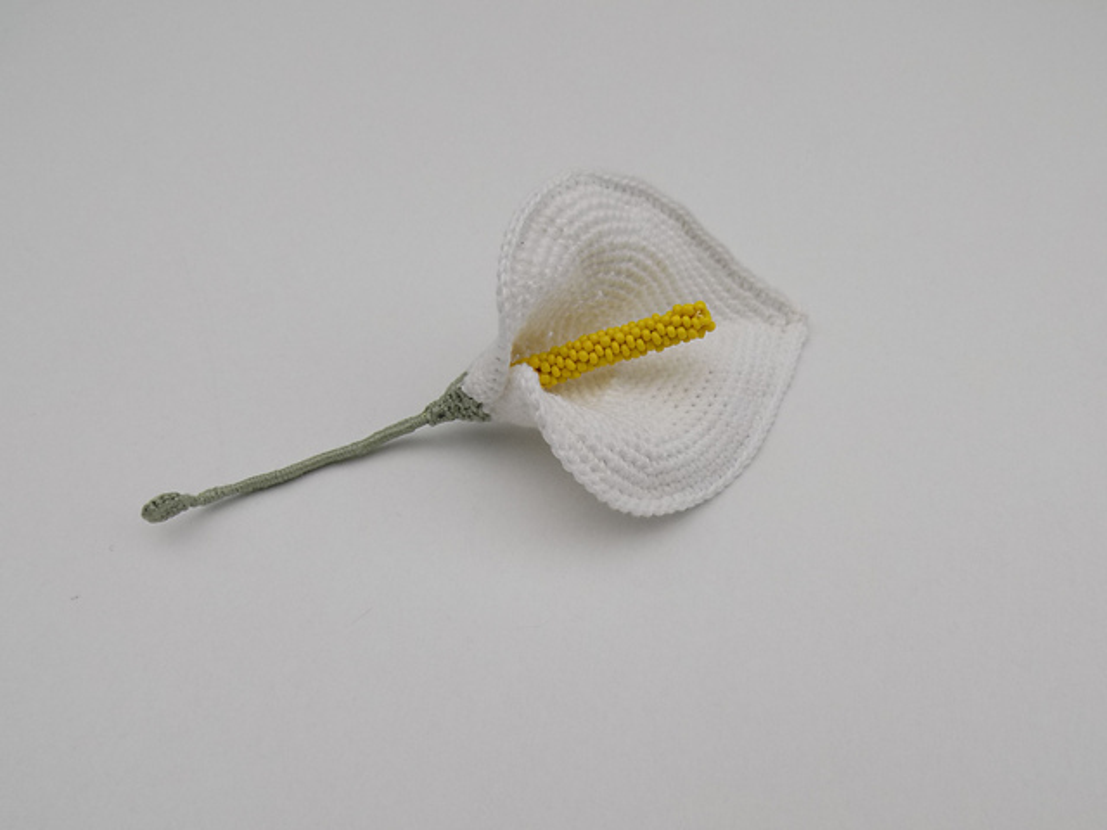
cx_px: 554
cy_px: 415
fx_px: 959
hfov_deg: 60.0
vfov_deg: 46.8
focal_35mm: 30
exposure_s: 1/160
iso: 80
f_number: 3.3
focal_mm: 5.3
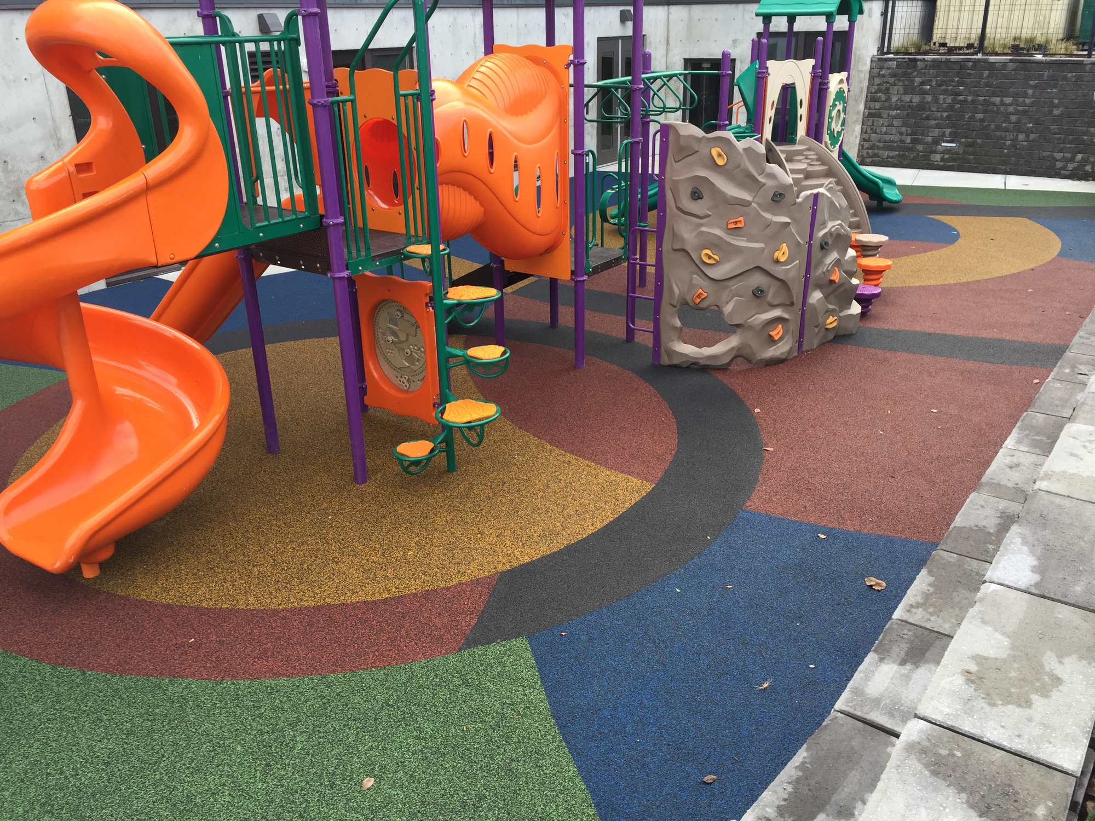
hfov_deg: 61.7
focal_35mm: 29
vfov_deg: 48.2
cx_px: 548
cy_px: 410
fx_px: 917
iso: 32
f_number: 2.2
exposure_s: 1/120
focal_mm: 4.15
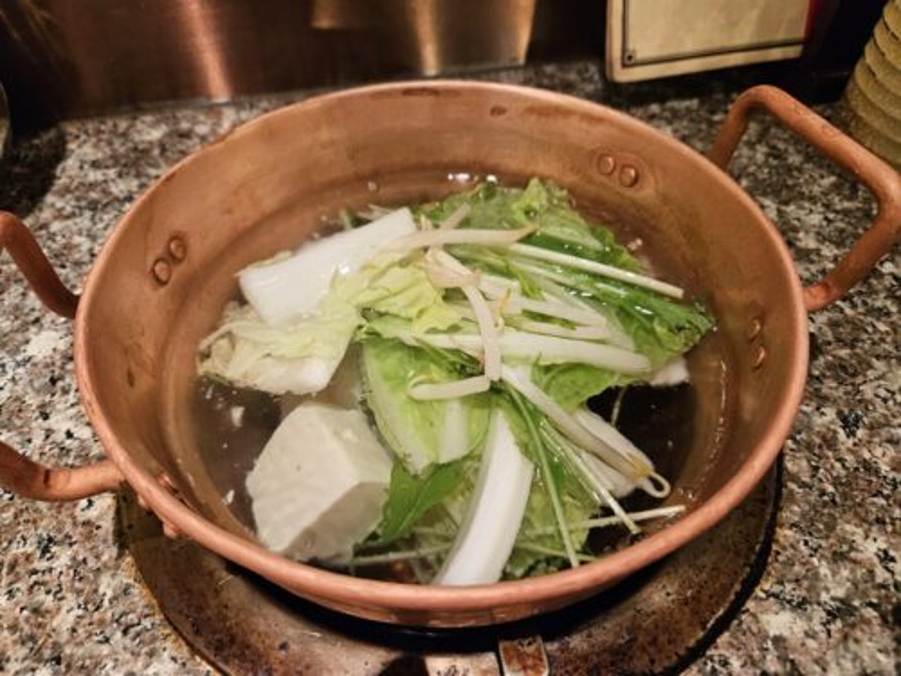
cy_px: 338
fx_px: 599
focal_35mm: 23
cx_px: 450
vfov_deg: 58.9
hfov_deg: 73.9
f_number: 1.8
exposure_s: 1/120
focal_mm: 5.4
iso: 500
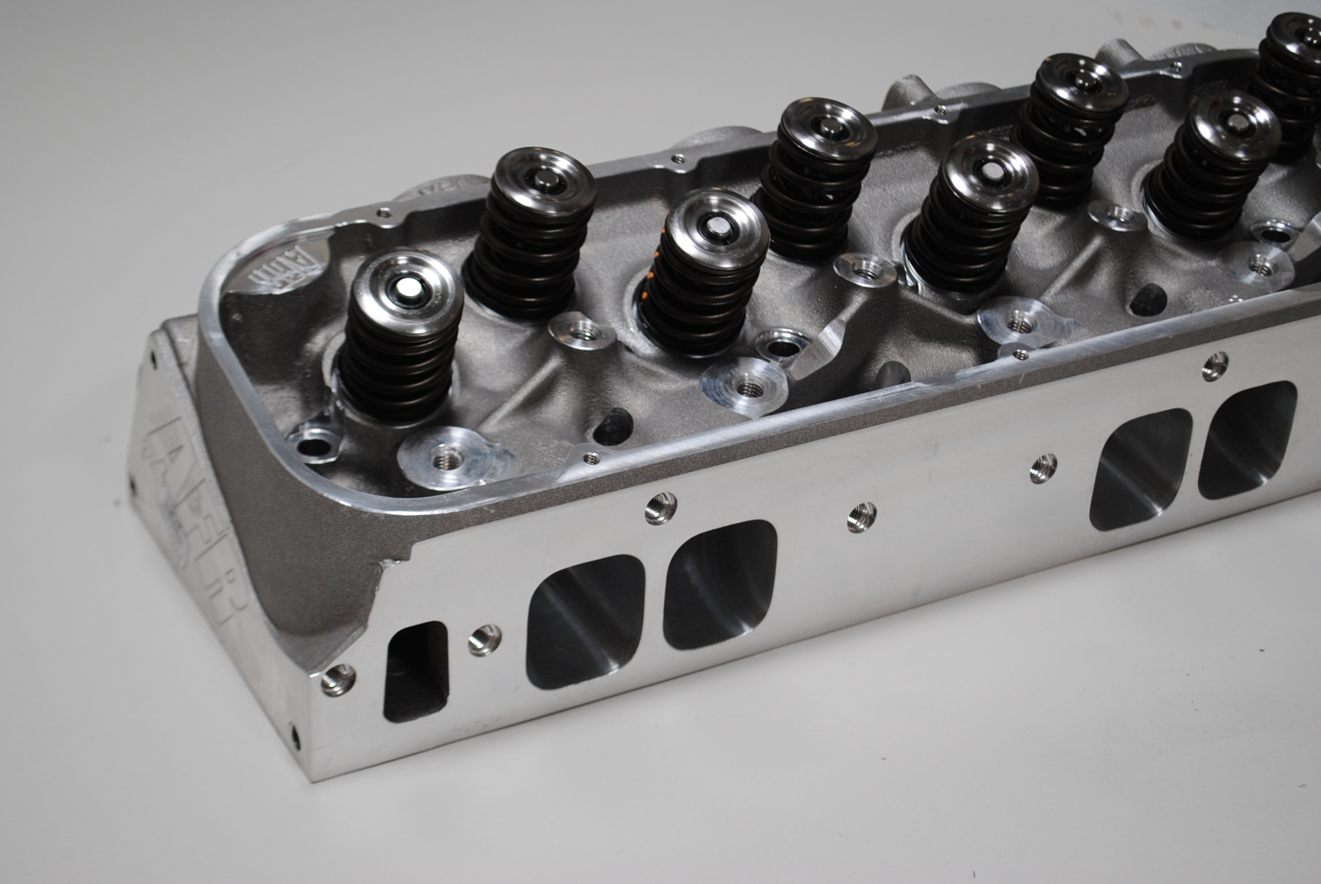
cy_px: 442
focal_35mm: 66
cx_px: 660
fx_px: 2425
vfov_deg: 20.7
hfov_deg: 30.5
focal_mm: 44
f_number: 5.3
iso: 280
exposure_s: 1/30
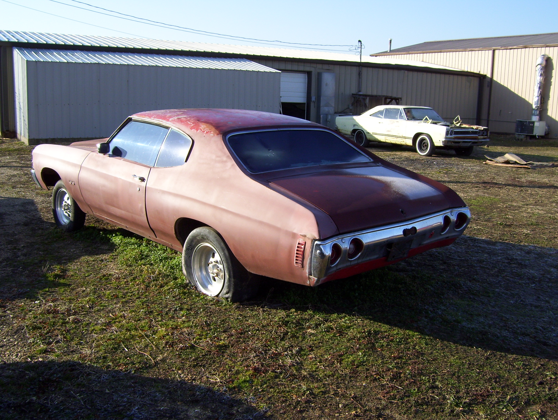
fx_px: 581
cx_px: 279
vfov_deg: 39.7
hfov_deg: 51.3
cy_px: 210
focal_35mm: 36
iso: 80
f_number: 4.8
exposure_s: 1/250
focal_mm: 6
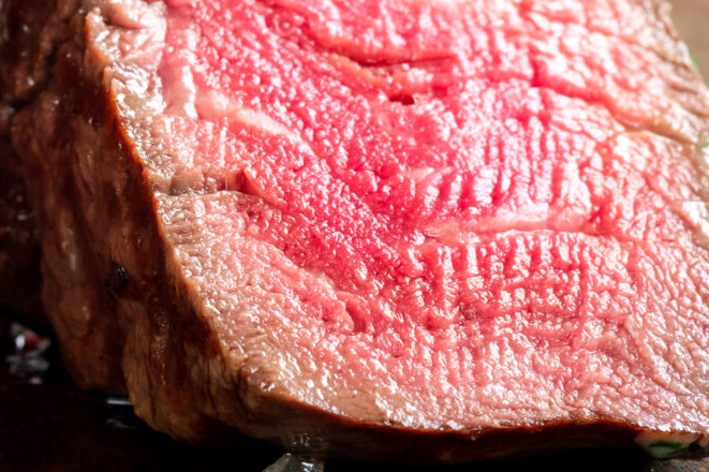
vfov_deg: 4.9
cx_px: -124
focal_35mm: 279
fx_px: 5492
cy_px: 50
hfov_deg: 7.3
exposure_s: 1/200
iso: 400
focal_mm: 60
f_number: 7.1
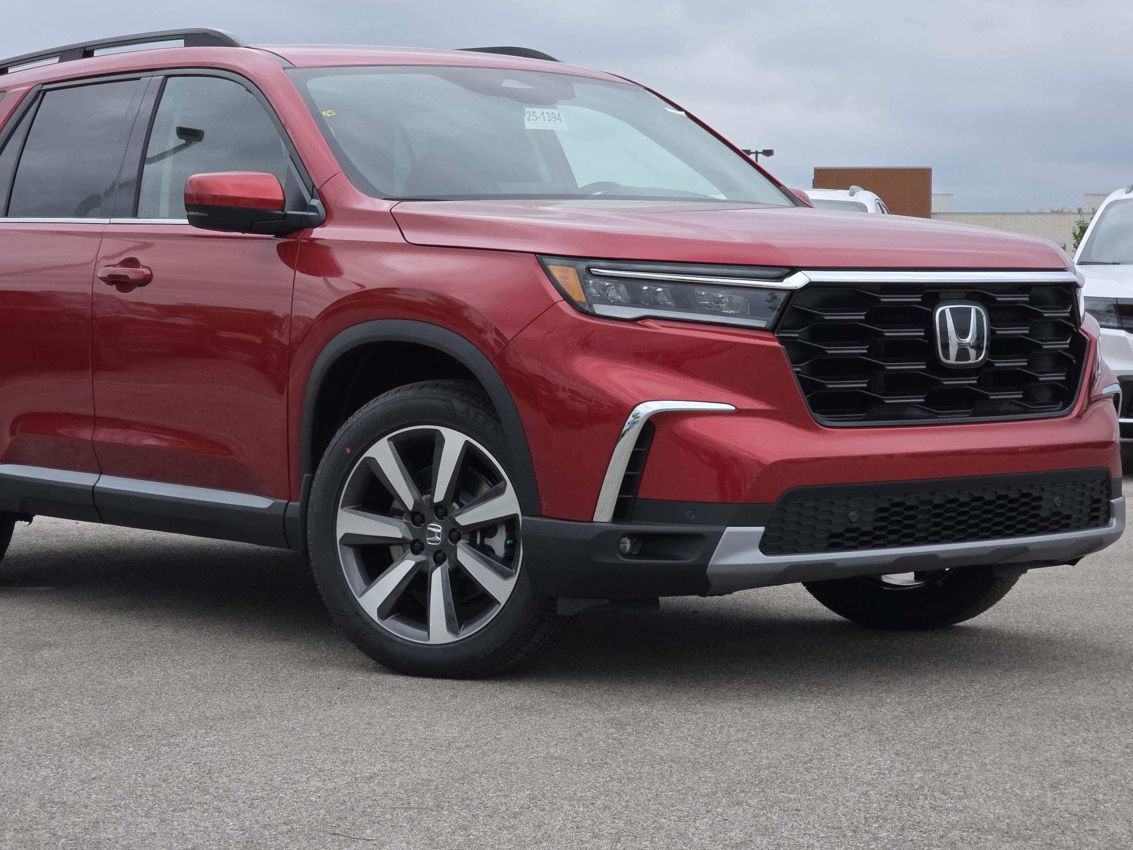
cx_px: 457
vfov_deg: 17.2
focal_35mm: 86
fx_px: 2815
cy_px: 385
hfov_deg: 22.7
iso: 50
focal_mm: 7.9
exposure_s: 1/900
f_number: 2.4
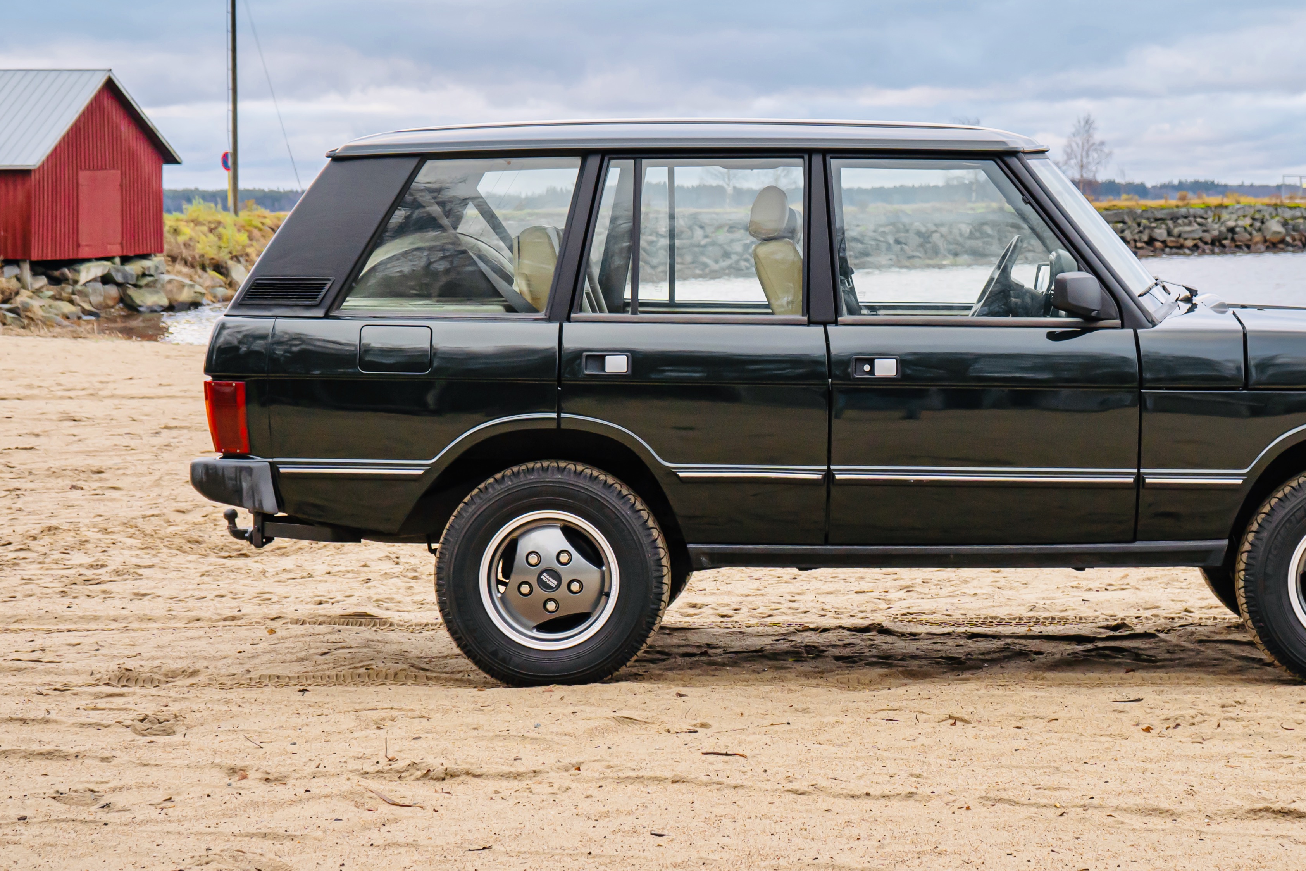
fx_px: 2757
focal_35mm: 76
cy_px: 379
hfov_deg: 26.5
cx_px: 895
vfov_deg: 17.9
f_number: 5.6
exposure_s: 1/200
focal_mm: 44
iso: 500
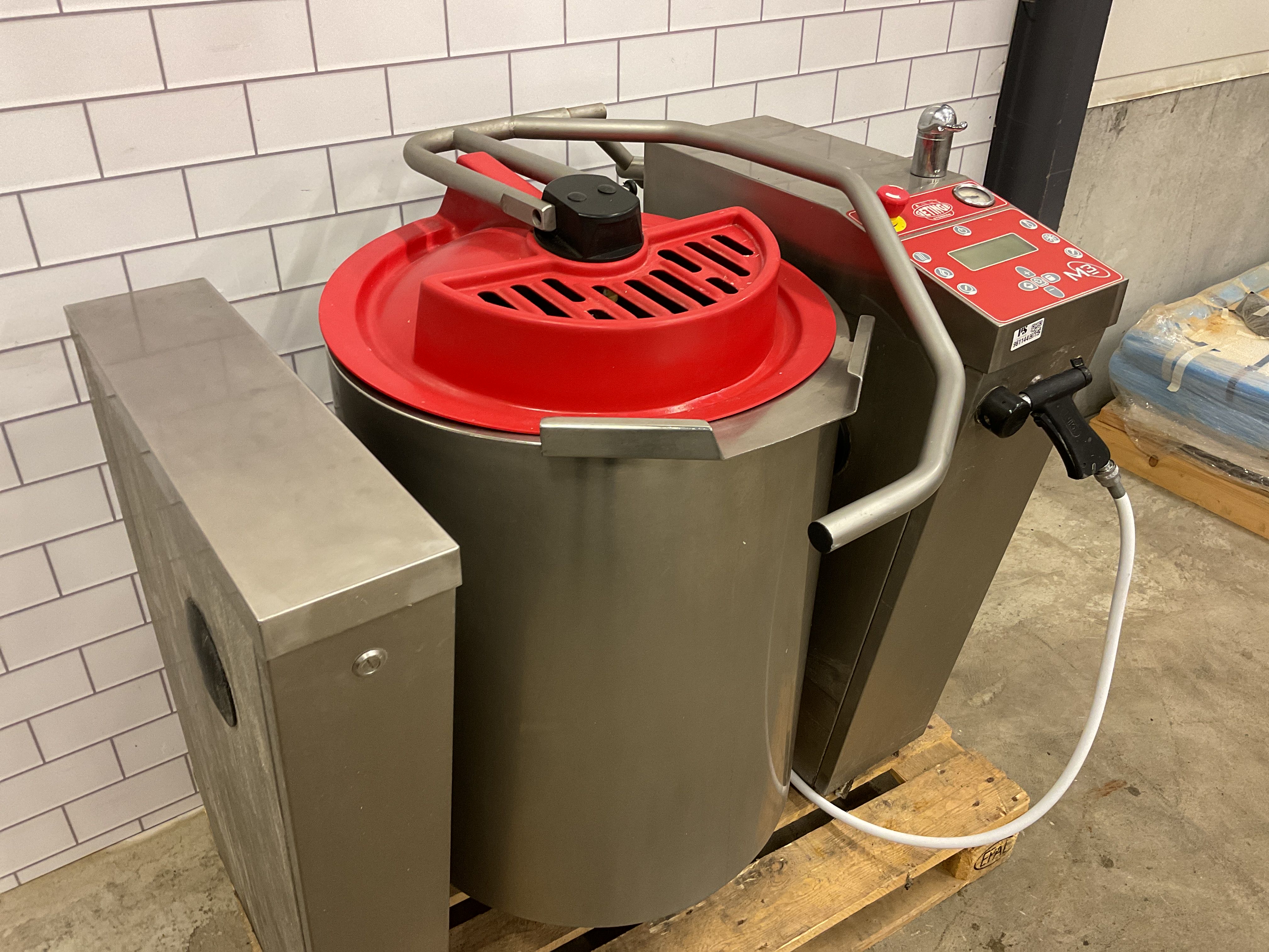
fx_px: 1063
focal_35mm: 29
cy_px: 476
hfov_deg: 61.7
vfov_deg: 48.2
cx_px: 634
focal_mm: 3
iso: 125
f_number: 1.8
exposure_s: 1/50
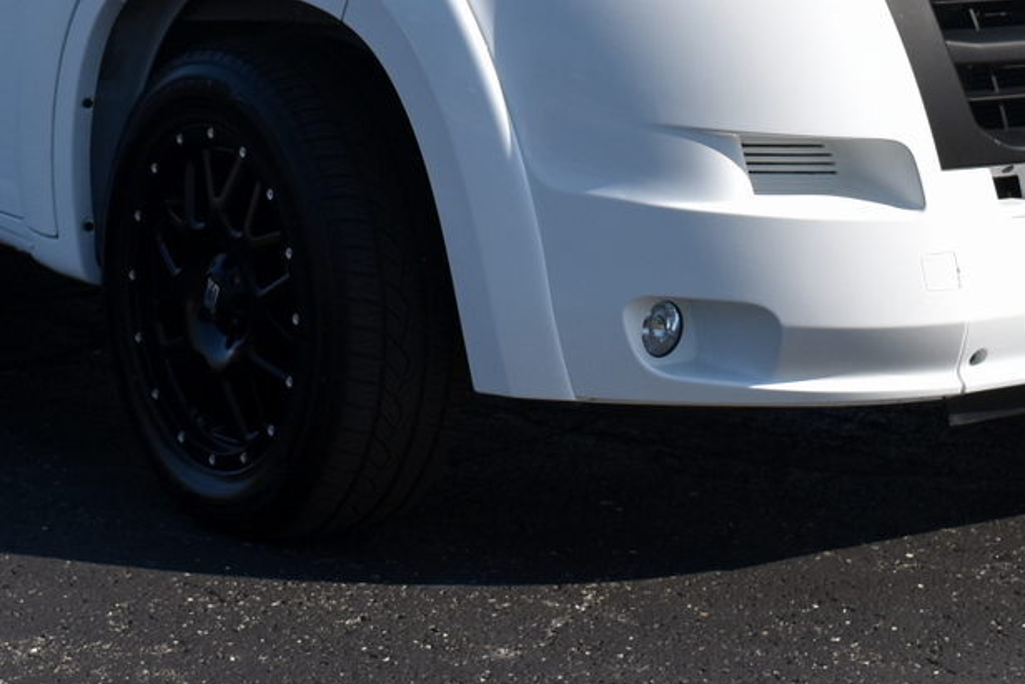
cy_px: -305
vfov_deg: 8.2
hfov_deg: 12.5
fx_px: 4658
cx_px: 293
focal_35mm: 164
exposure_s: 1/250
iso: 220
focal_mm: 35
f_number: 8
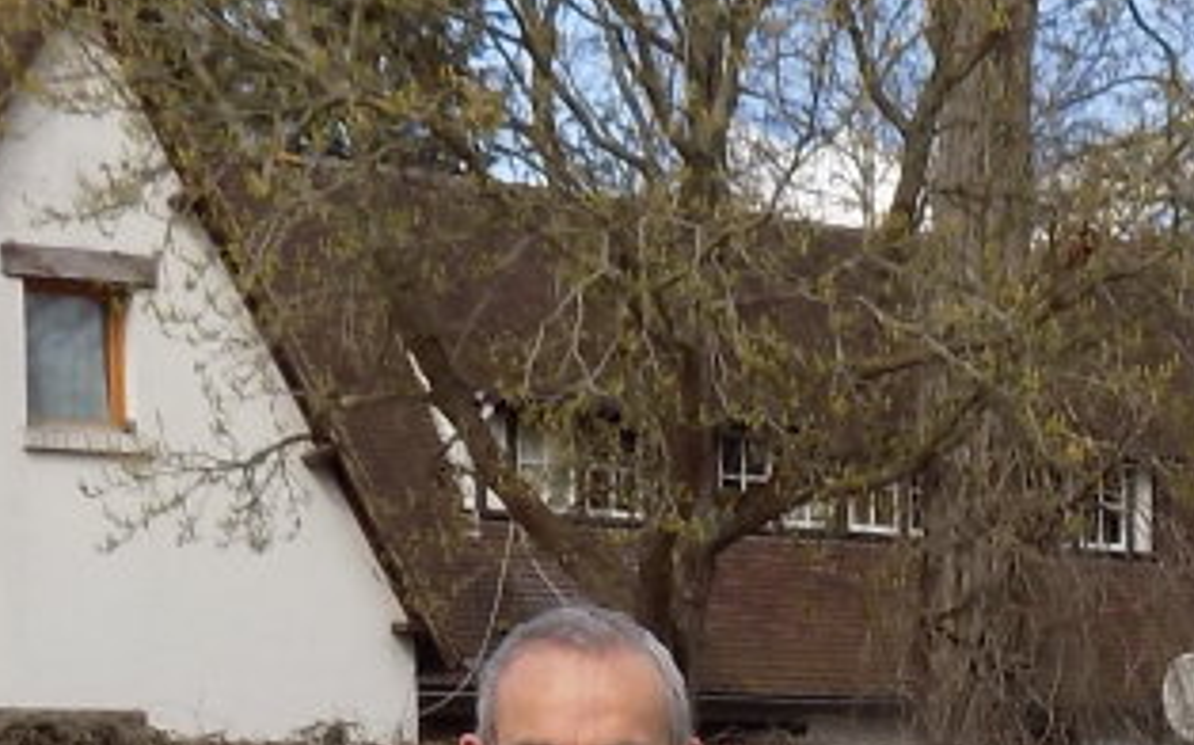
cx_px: 941
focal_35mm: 120
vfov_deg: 10.3
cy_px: 1321
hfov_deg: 17.3
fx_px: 3903
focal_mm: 4
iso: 80
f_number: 3.1
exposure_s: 1/640
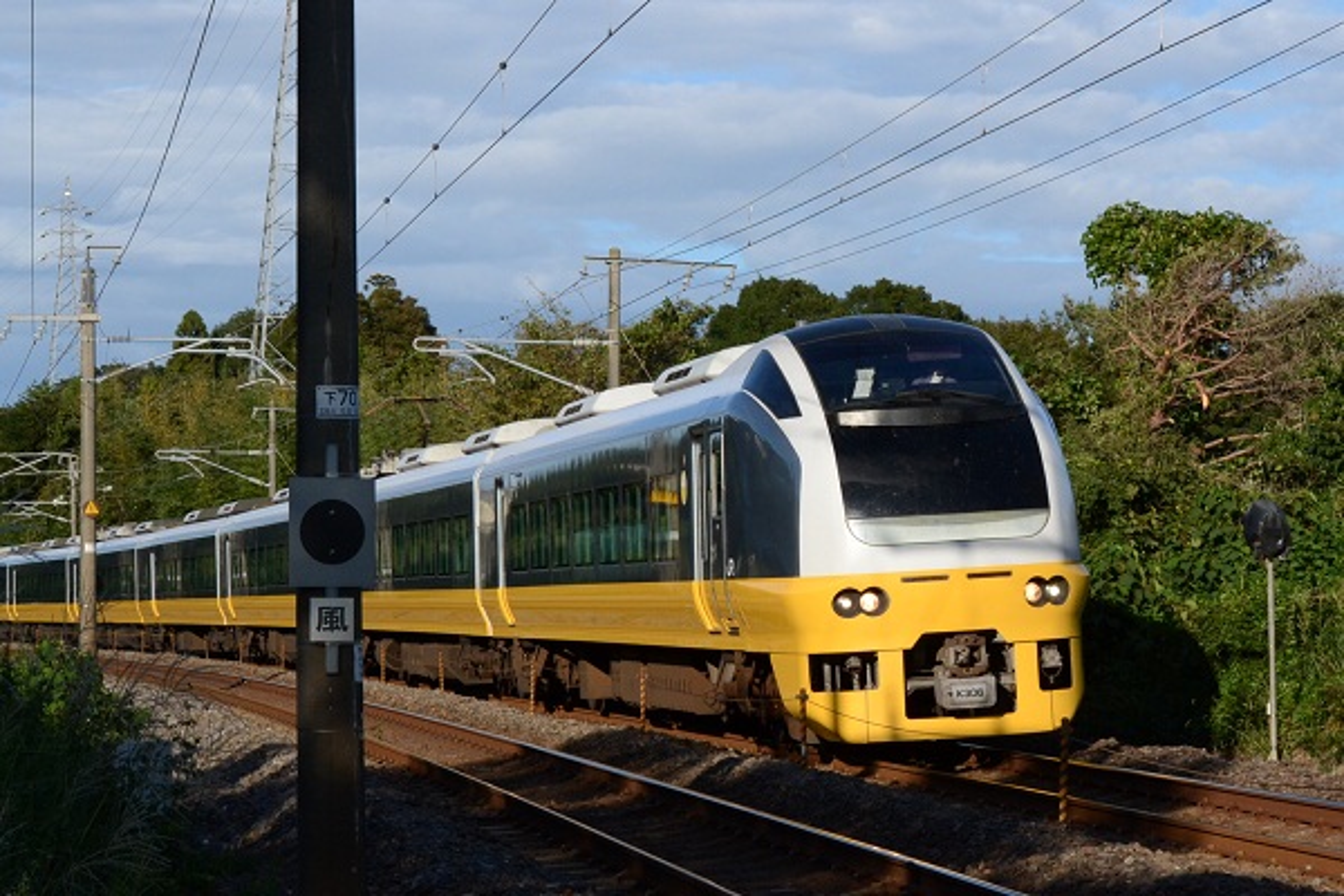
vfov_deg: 16.6
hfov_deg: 24.6
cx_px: 672
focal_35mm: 82
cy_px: 448
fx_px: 3080
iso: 800
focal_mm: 55
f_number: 14
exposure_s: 1/800
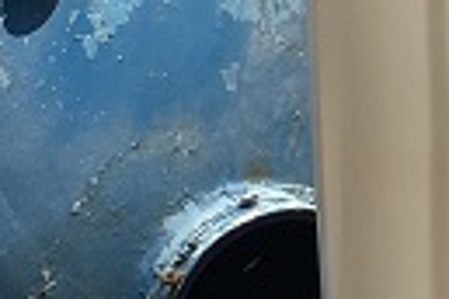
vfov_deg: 7.2
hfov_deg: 10.4
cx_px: 767
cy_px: -57
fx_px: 2345
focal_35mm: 188
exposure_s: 1/2331
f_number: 2.2
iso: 25
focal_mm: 4.15
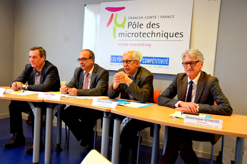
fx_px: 246
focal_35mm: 36
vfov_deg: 36.7
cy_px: 82
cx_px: 124
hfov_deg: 53.2
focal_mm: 24
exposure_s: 1/100
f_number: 5
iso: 1600
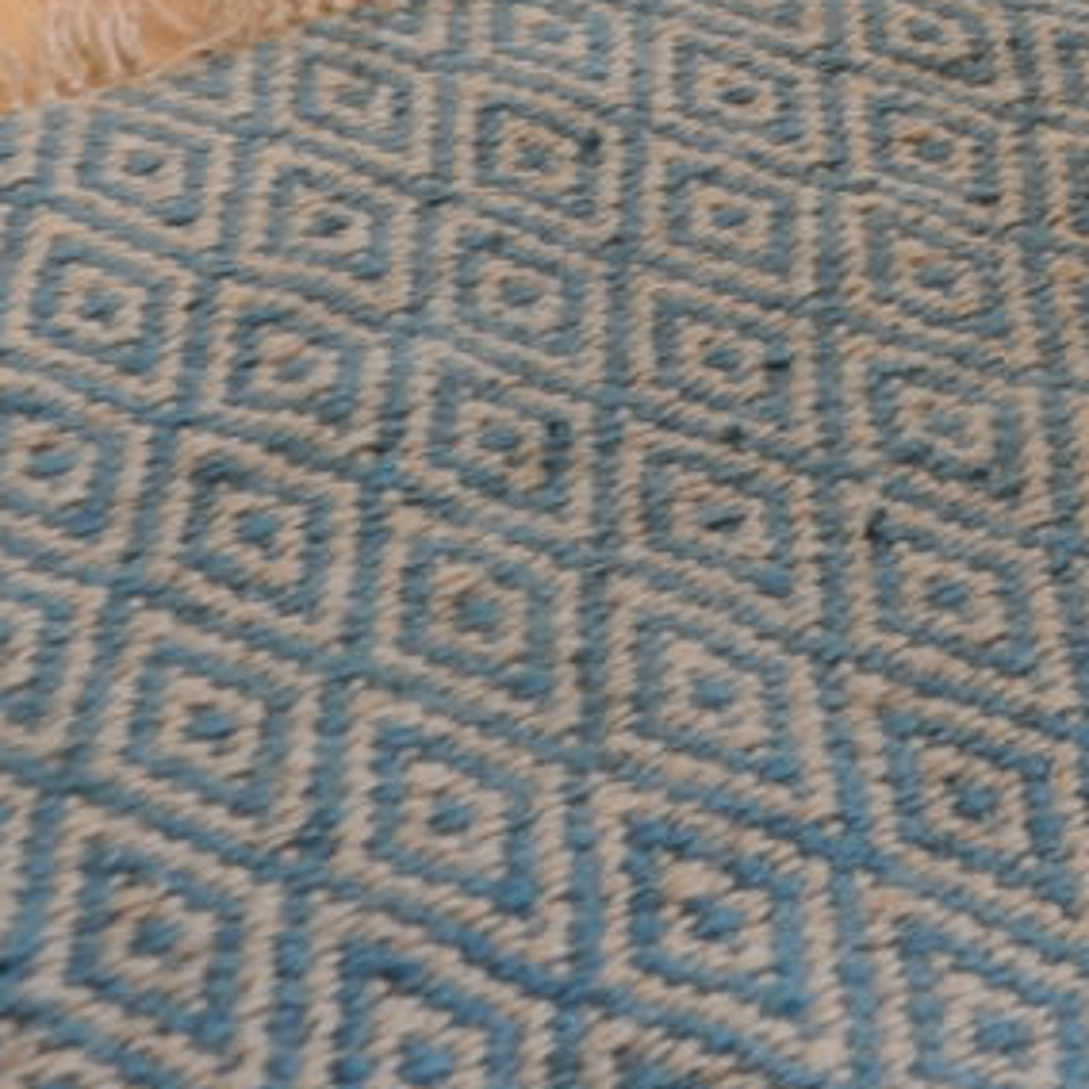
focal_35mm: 98
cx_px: 1618
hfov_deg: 16.3
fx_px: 3488
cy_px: -1455
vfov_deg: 13.5
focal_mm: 16
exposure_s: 1/30
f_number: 4
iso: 200
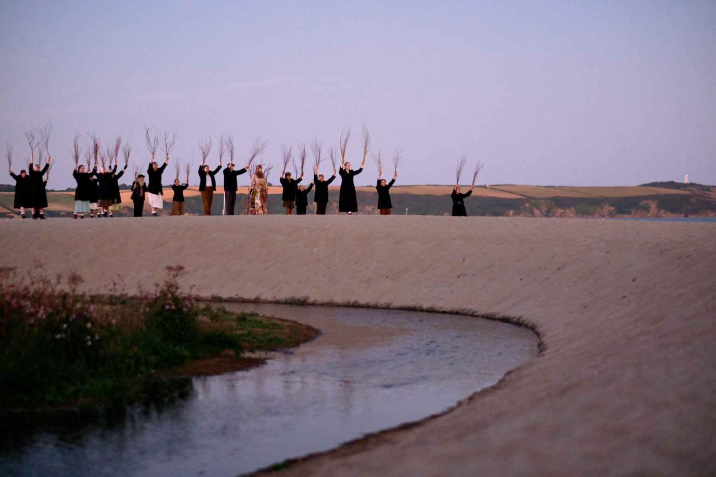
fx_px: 1671
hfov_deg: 24.2
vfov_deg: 16.3
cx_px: 358
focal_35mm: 84
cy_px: 238
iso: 3200
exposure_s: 1/125
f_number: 1.2
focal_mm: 56
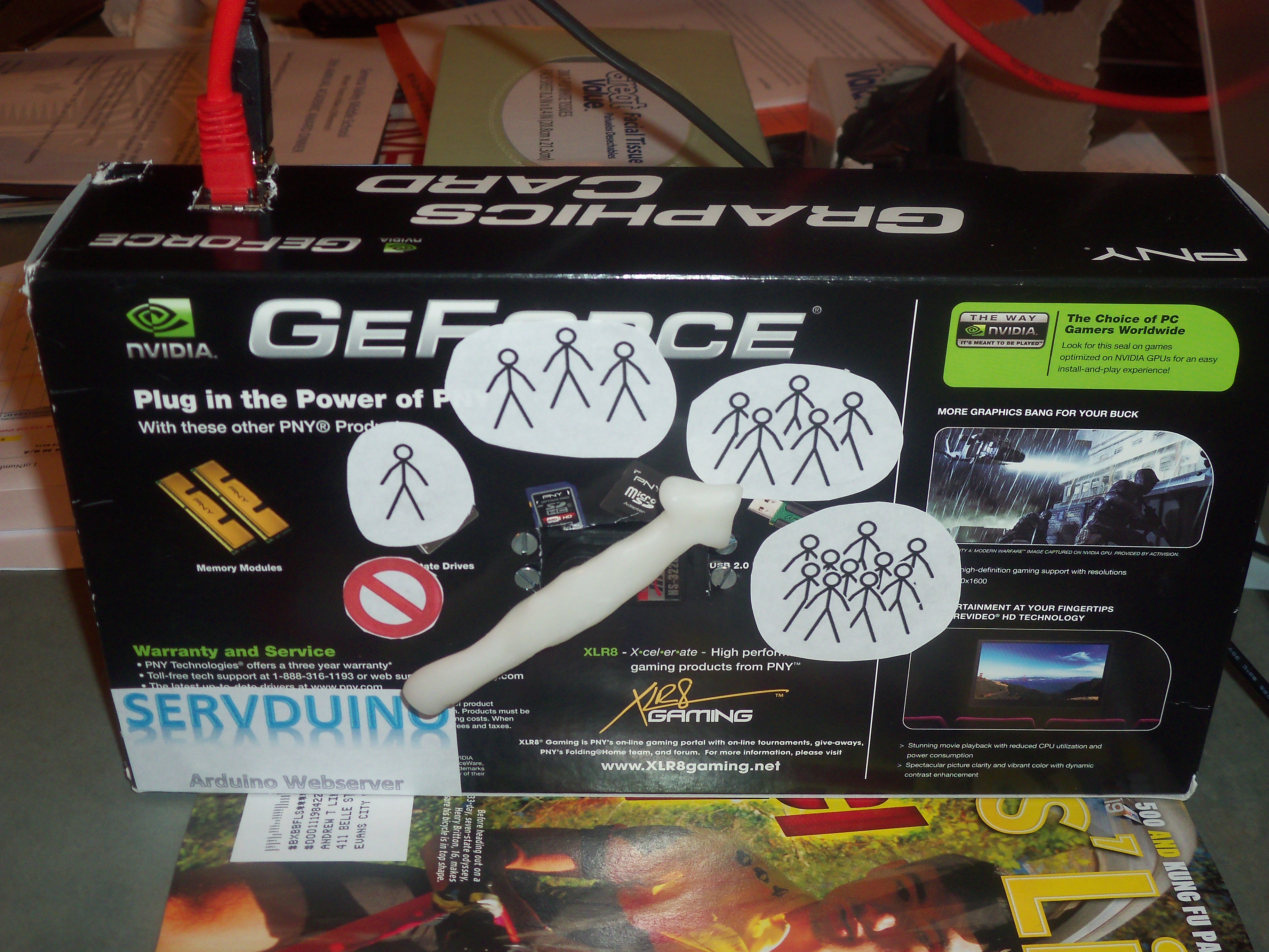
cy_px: 476
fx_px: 1540
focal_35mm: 42
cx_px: 634
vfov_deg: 34.3
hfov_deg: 44.8
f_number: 3.2
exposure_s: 1/40
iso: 100
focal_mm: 7.1
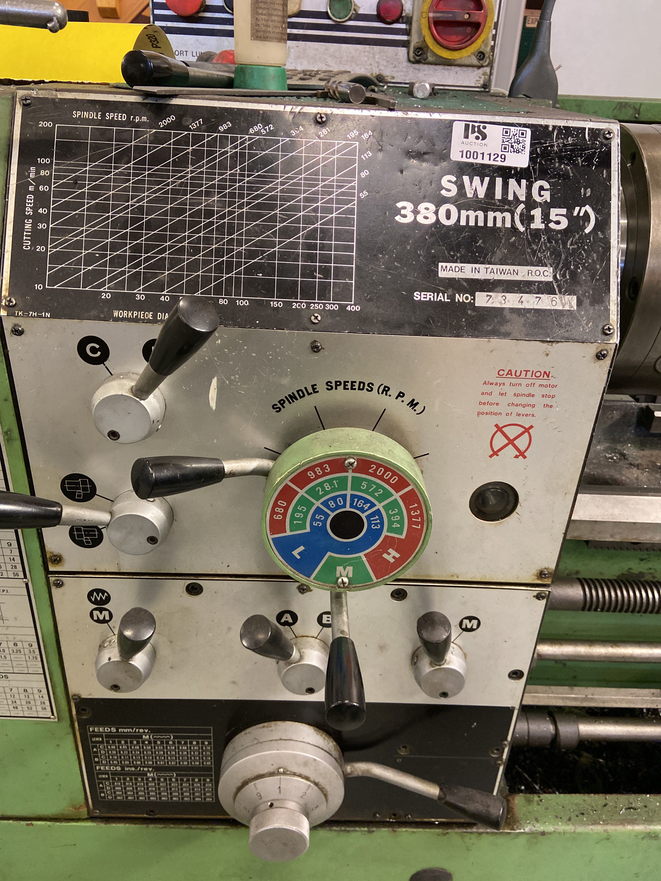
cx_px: 330
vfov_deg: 67.3
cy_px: 440
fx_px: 662
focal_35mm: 26
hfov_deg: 53.1
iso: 320
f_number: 1.8
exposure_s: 1/50
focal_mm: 4.25
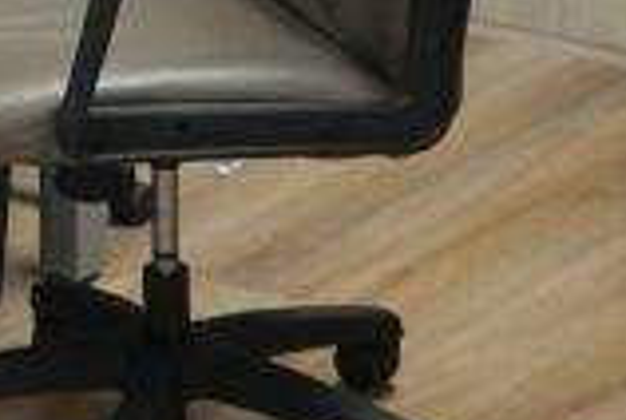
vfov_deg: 7.5
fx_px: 3084
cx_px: -151
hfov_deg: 11.3
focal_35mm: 177
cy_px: -426
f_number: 3.5
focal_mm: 28
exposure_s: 1/100
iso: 640
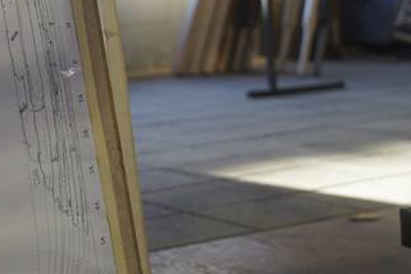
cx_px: 64
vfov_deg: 13.3
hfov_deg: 19.7
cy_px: 46
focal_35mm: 102
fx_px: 1164
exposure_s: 1/60
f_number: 4
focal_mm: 43
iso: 125
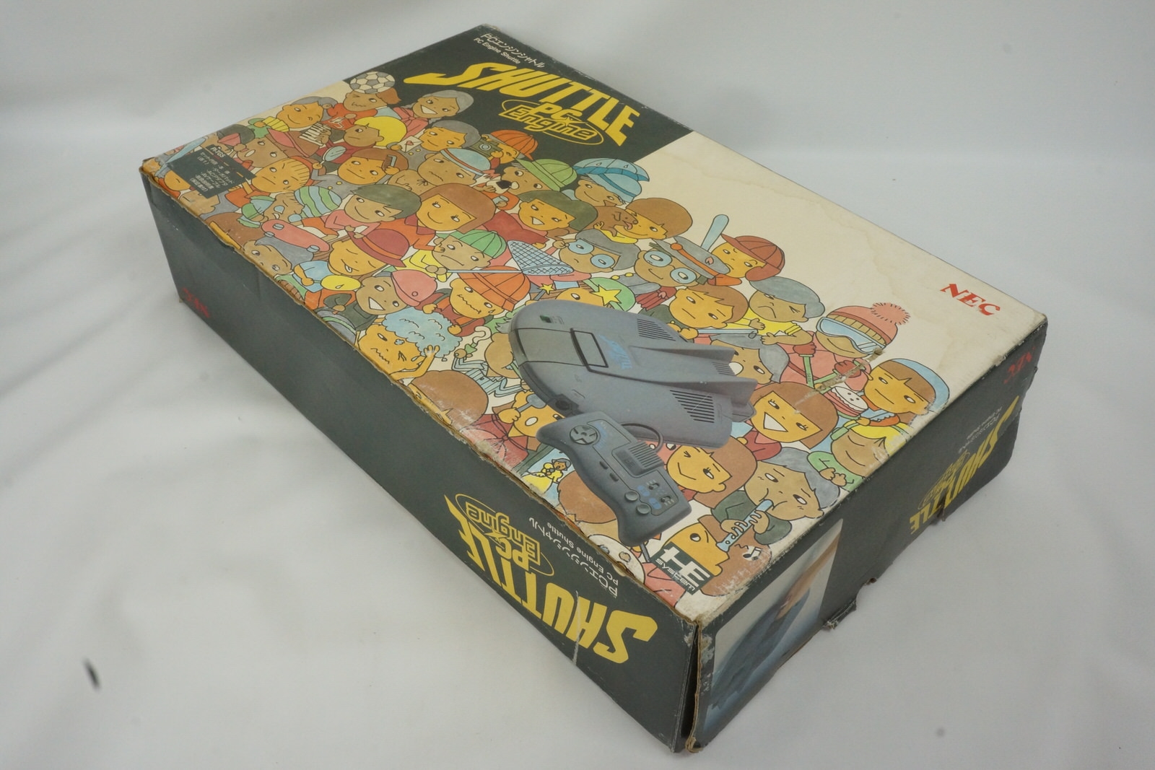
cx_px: 578
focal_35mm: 33
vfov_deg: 40.0
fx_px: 1059
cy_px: 385
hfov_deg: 57.2
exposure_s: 1/20
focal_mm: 22
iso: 1600
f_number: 20
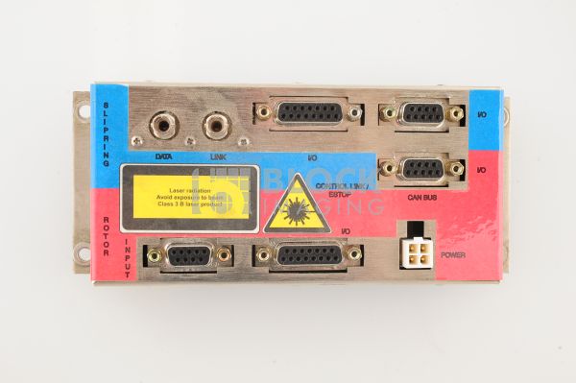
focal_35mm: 50
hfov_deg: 39.6
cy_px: 192
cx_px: 288
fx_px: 799
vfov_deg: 26.9
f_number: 11
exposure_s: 1/125
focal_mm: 50
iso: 1600
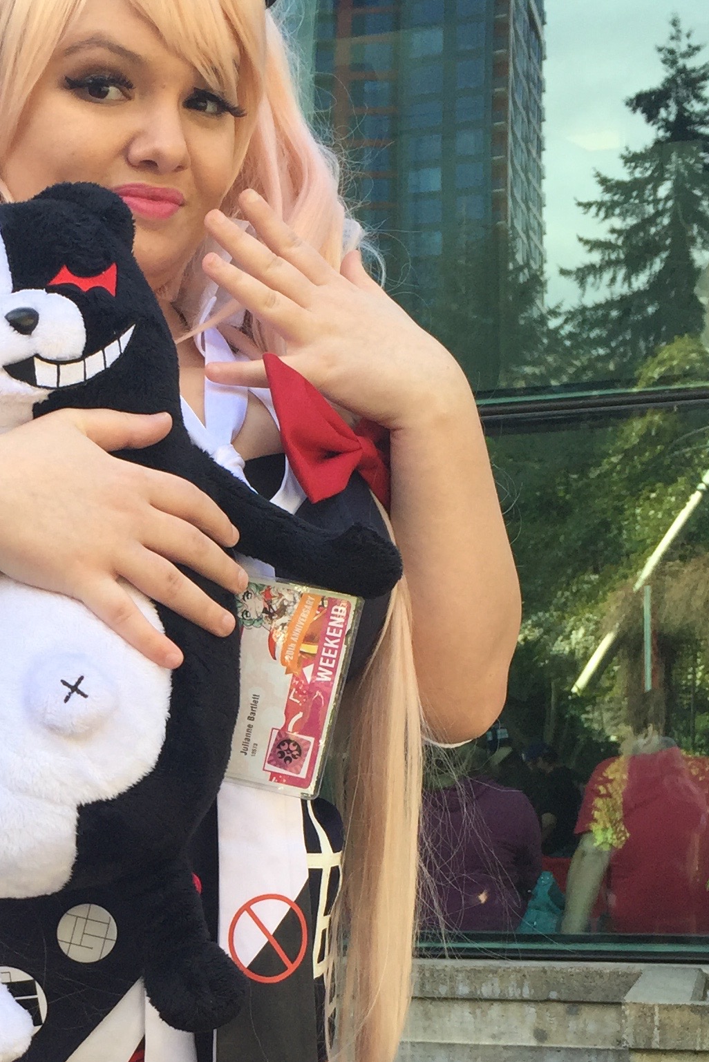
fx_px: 1890
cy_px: 818
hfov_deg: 20.8
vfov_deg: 30.8
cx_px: 72
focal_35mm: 64
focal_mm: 4.15
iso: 32
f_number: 2.2
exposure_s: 1/257
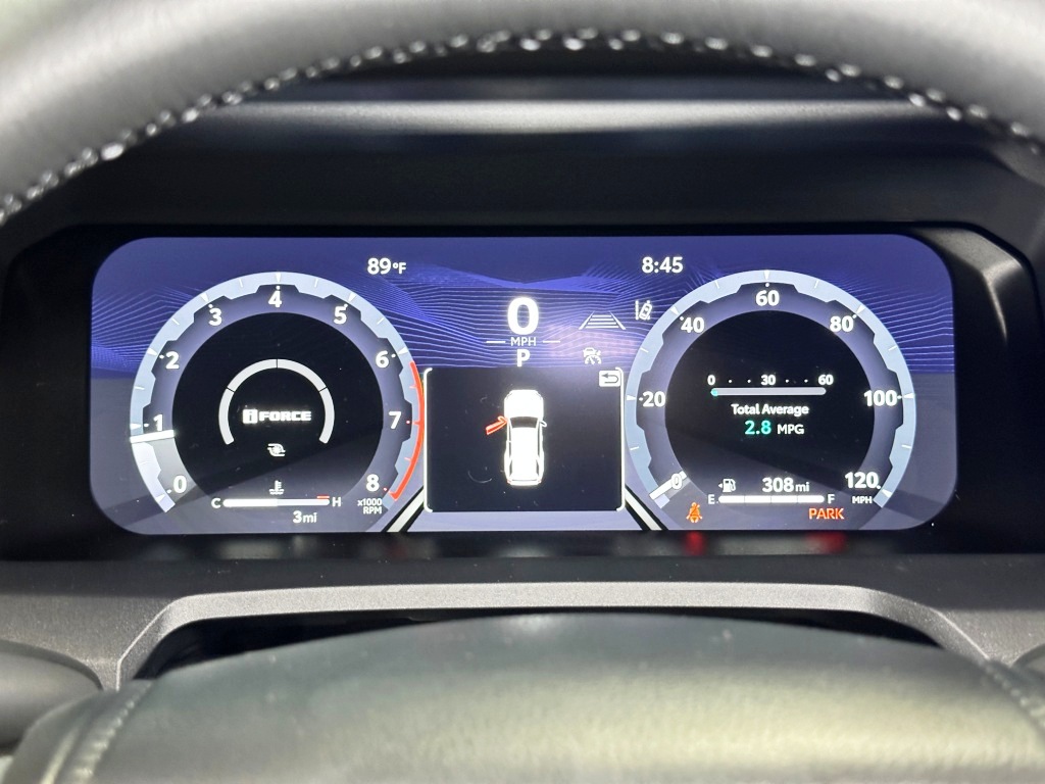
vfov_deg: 30.3
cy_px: 392
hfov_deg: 39.7
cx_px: 522
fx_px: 1449
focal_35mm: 48
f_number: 1.78
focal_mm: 6.86
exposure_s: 1/30
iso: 500
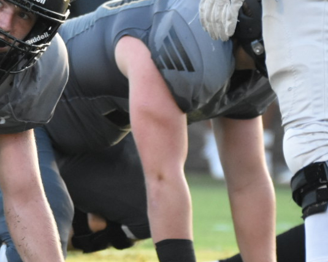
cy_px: 58
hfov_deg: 1.4
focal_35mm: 1347
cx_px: -15
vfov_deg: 1.1
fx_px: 13076
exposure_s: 1/500
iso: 2200
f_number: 5.6
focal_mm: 320
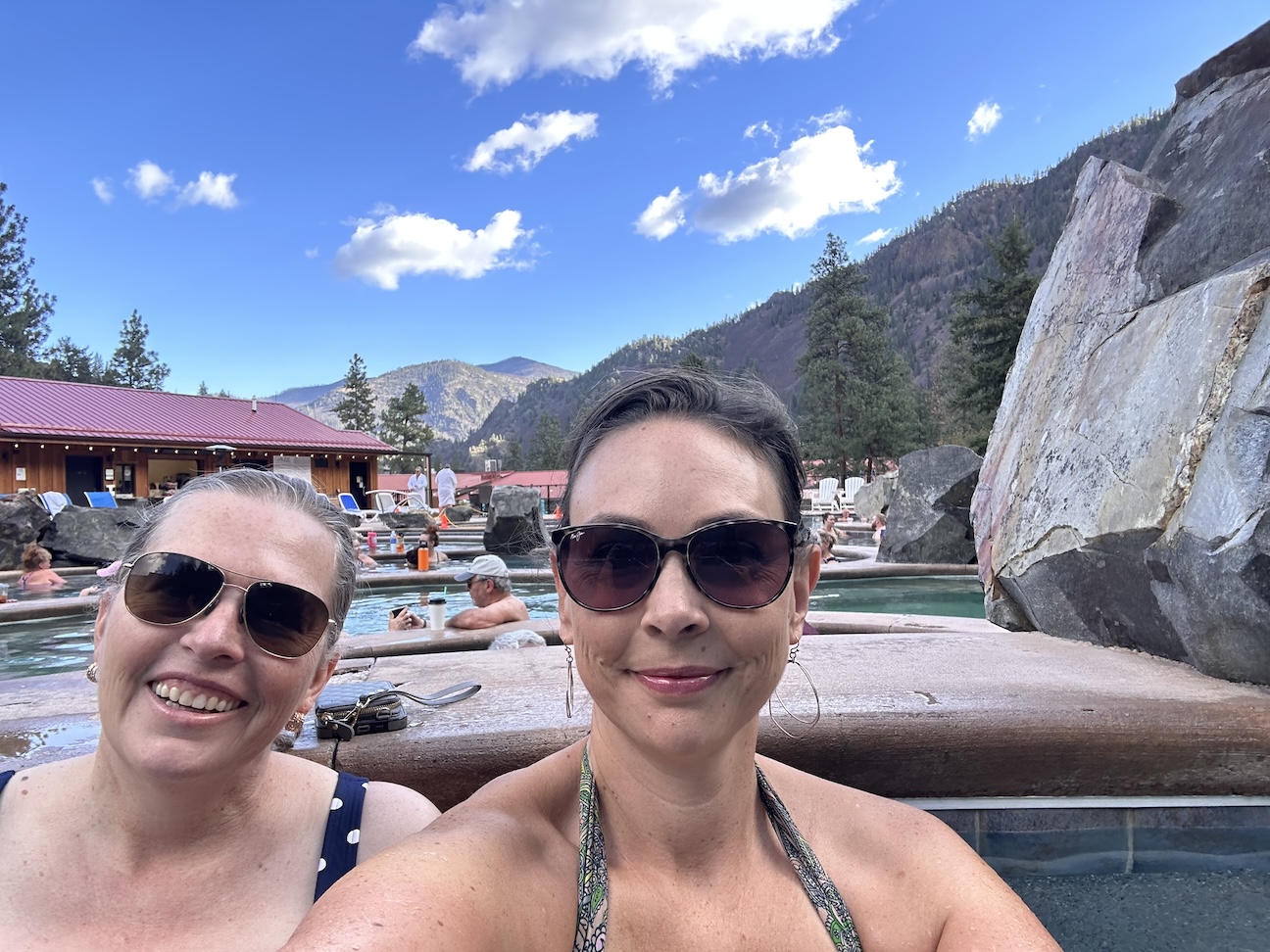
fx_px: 844
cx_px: 635
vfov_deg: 58.9
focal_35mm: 23
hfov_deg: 73.9
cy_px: 476
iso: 25
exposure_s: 1/173
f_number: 1.9
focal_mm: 2.69
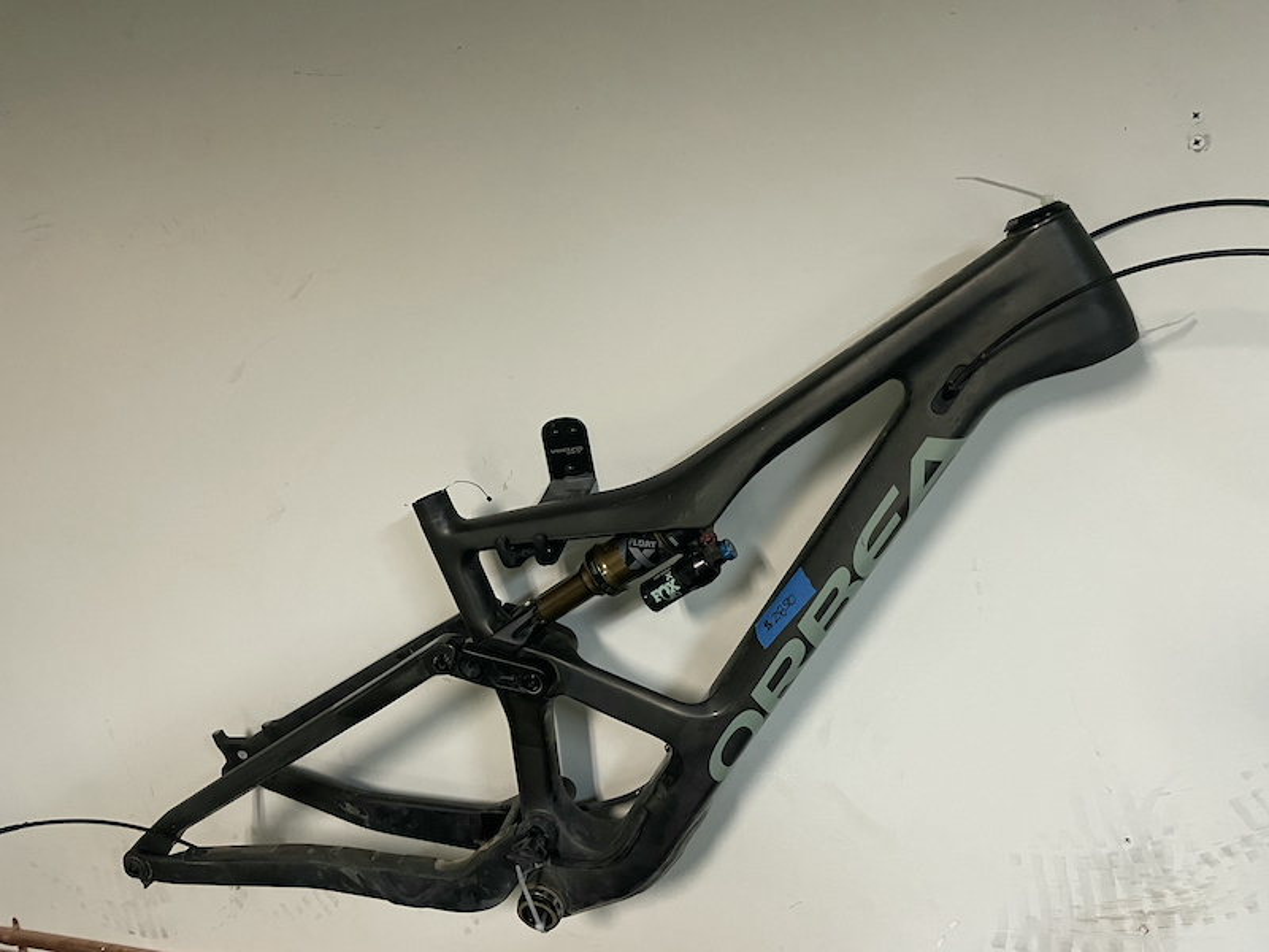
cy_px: 476
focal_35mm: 26
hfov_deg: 67.3
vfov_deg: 53.1
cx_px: 634
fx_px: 953
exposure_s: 1/60
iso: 400
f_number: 1.6
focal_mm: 4.2
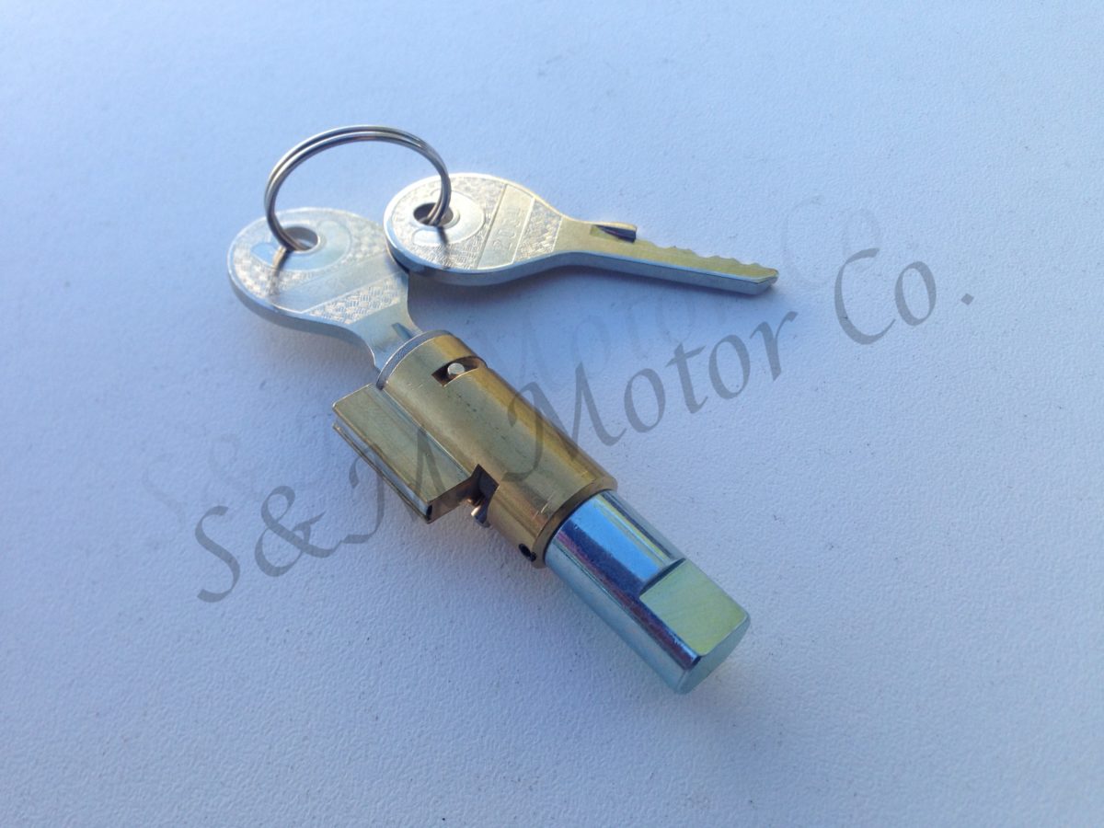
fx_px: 1052
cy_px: 414
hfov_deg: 55.4
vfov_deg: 42.9
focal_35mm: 33
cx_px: 552
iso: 50
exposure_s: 1/404
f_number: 2.4
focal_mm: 4.12
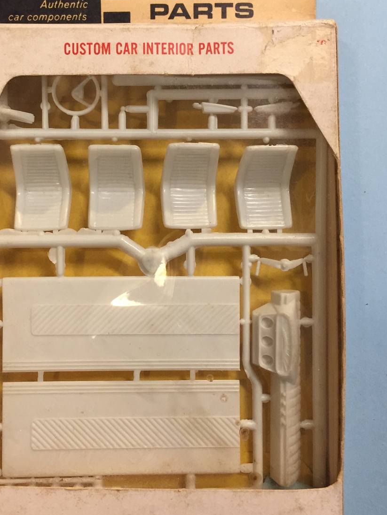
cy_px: 234
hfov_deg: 38.5
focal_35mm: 37
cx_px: 149
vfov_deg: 50.1
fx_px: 551
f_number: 2.2
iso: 100
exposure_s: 1/30
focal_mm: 4.15
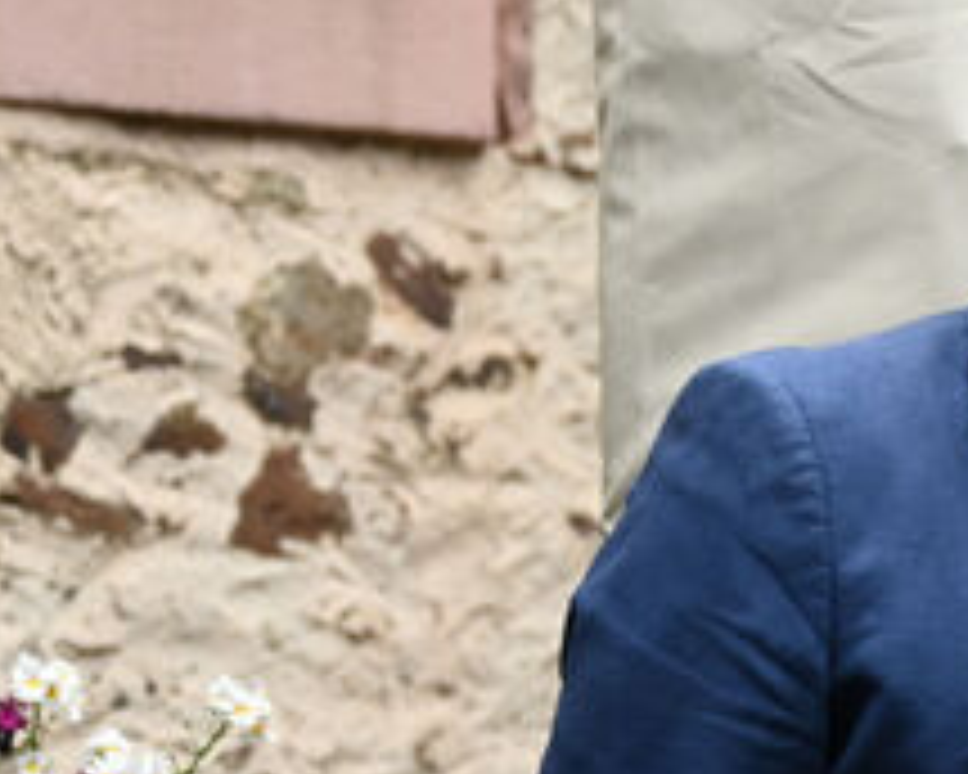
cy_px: 675
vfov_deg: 5.4
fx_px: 8251
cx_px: 2359
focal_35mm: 288
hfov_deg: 6.4
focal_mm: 55
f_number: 3.2
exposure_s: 1/250
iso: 400
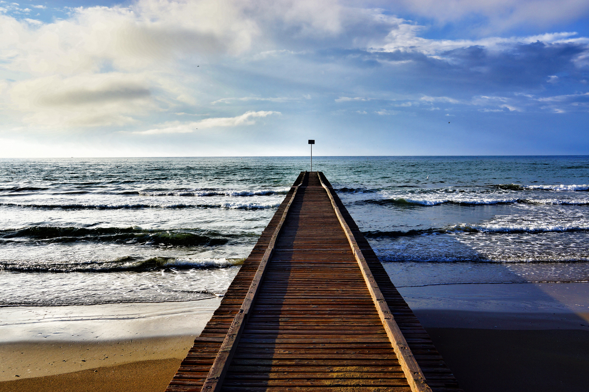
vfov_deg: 38.9
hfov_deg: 55.8
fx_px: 556
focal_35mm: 34
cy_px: 196
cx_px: 294
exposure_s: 1/160
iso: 100
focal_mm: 23
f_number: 13
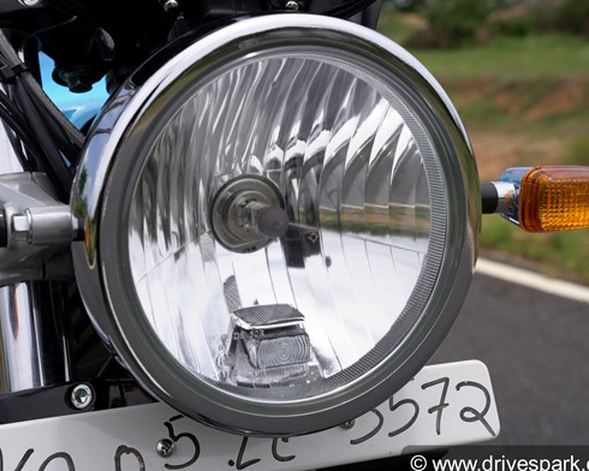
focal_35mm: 62
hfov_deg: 30.5
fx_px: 1081
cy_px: 236
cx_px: 272
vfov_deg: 24.6
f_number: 10
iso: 100
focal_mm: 54
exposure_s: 1/250
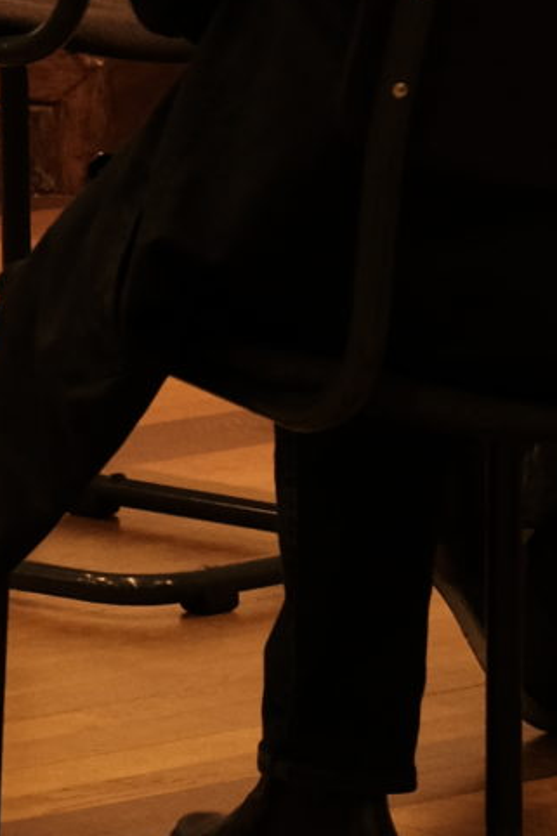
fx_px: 10241
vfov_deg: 4.6
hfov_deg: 3.1
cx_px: -511
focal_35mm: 441
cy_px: -1051
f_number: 4.5
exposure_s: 1/30
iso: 1250
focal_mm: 55
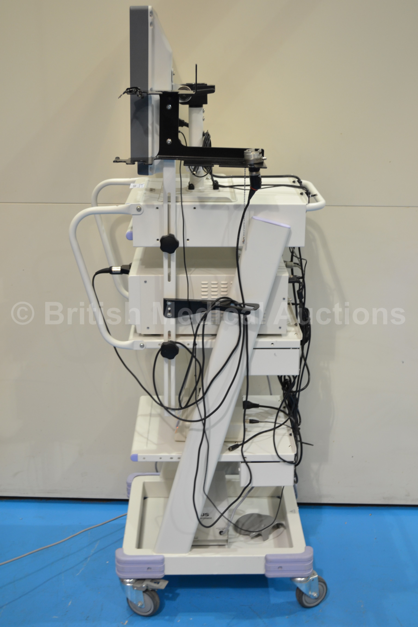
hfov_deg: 29.9
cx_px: 209
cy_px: 314
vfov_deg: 43.6
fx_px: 784
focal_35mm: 45
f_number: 4.5
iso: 400
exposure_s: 1/20
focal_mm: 30
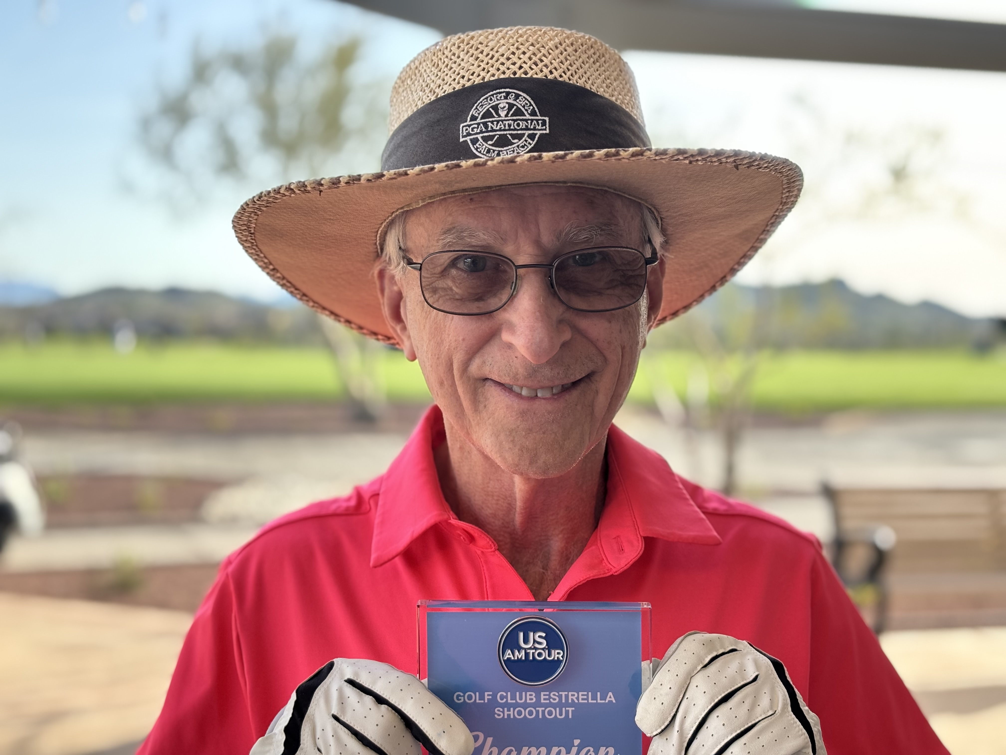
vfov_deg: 28.0
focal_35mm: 52
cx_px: 503
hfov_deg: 36.8
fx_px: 1511
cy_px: 378
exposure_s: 1/302
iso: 32
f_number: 1.6
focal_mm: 5.96
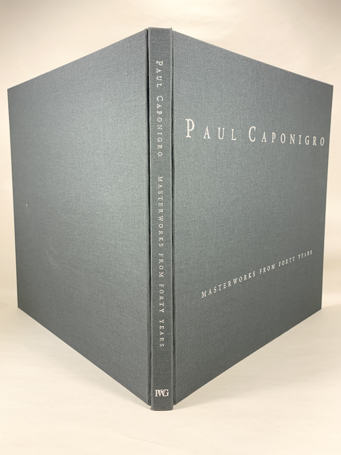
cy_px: 228
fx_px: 342
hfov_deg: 53.1
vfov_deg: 67.3
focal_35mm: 26
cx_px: 170
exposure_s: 1/120
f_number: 1.8
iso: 50
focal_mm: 4.25
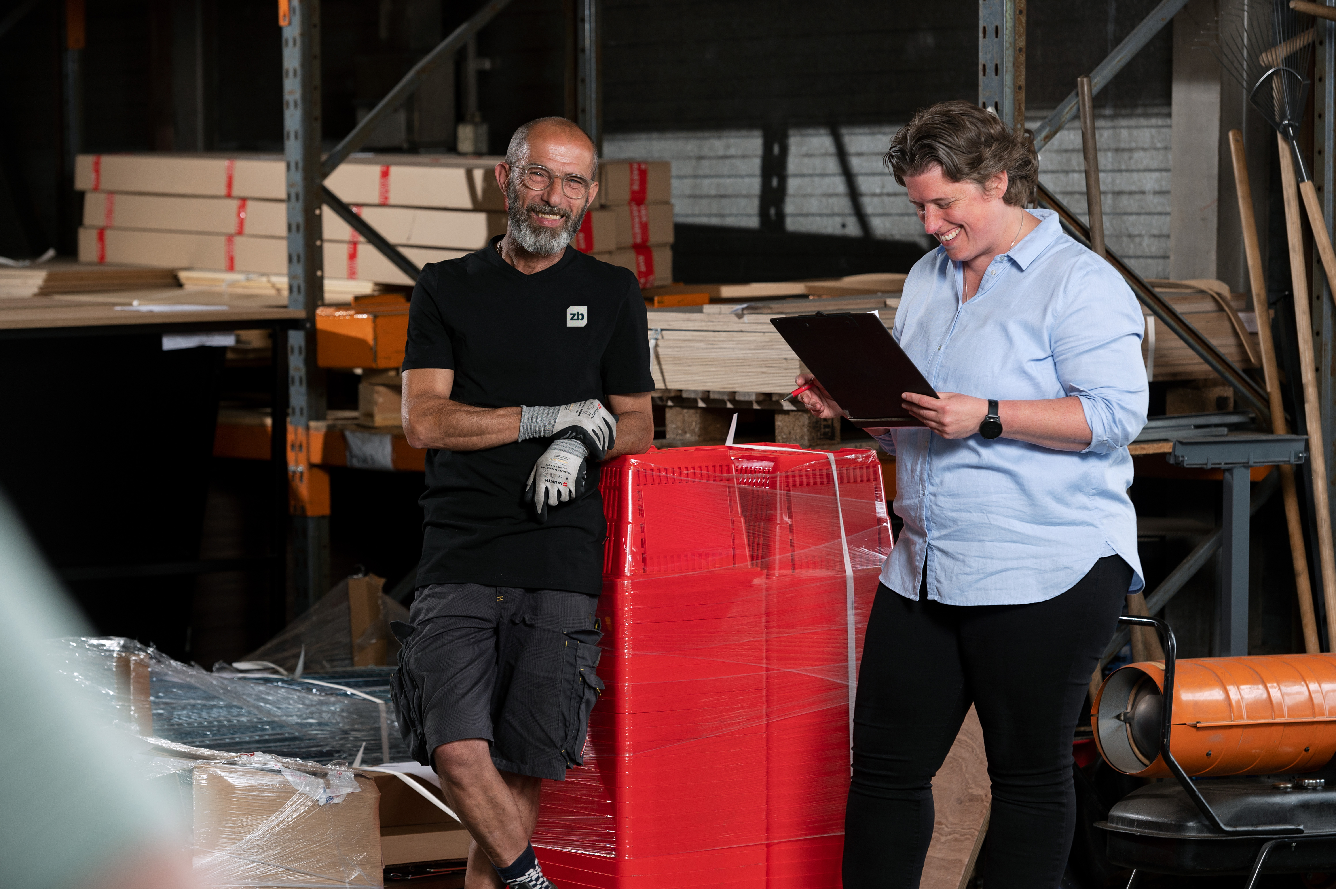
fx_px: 5192
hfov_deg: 14.7
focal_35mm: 140
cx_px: 668
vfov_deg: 9.8
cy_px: 444
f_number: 4.5
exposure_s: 1/125
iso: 400
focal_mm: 140
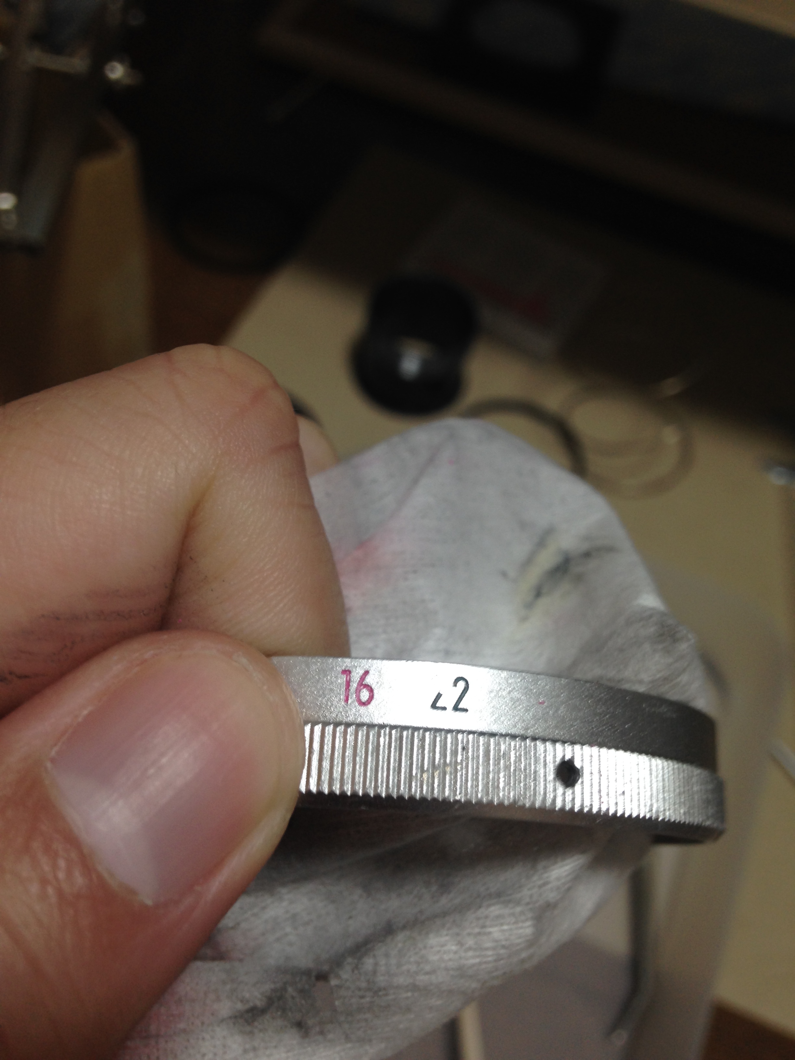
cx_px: 398
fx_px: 1011
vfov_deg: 55.4
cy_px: 530
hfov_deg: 42.9
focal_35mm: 33
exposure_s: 1/20
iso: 50
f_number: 2.4
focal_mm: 4.12
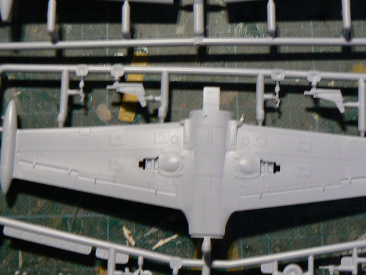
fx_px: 719
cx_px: 205
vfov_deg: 21.6
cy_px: 139
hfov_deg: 28.5
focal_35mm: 68
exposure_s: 1/30
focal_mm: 6
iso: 160
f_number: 2.8
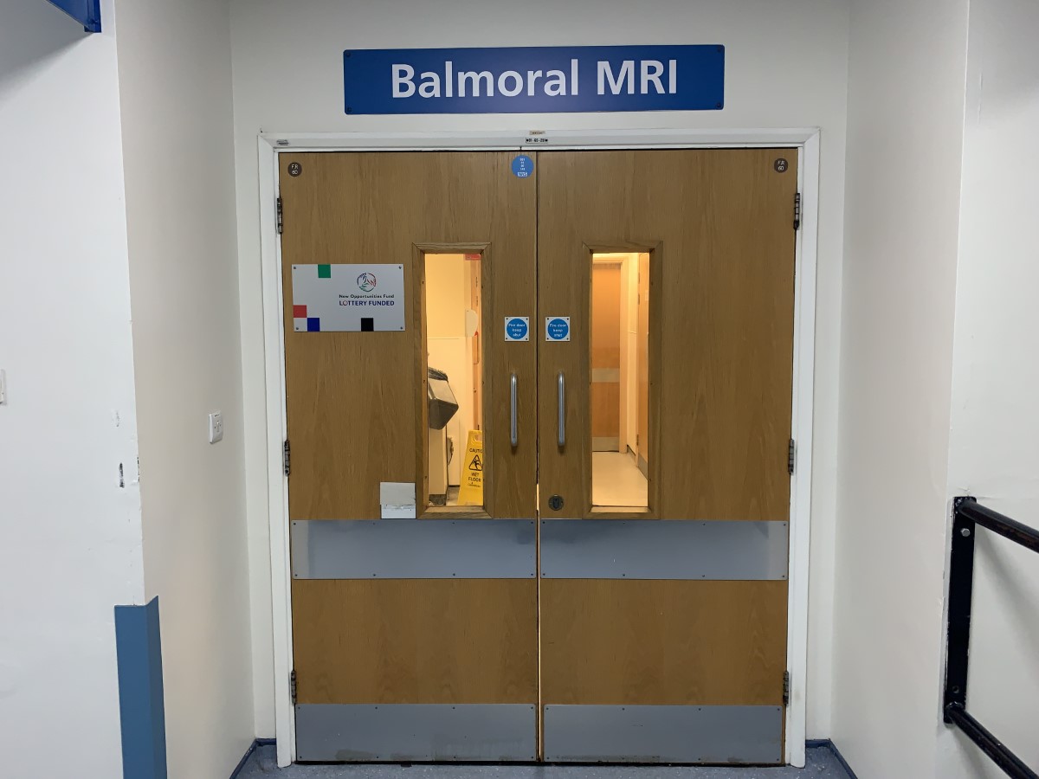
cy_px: 390
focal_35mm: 26
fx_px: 780
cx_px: 520
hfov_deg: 67.3
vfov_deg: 53.1
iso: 125
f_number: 1.8
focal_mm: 4.25
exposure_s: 1/60
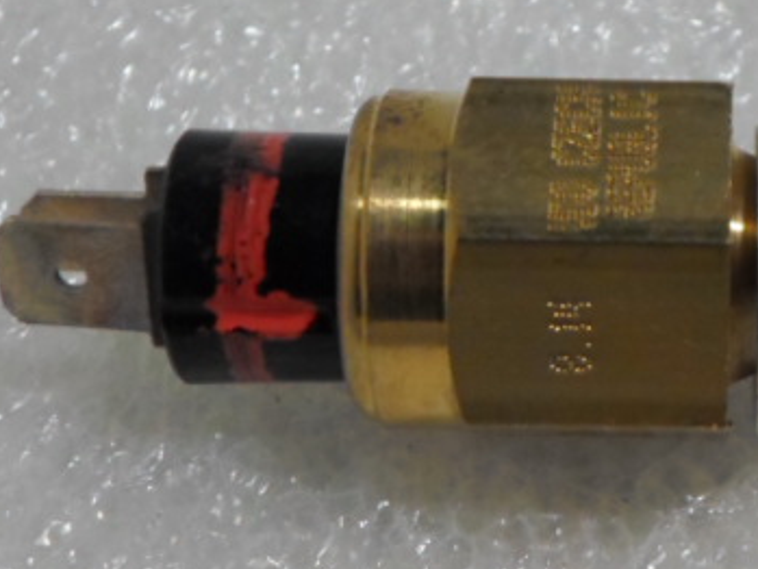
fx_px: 1928
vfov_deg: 16.8
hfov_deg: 21.3
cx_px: 788
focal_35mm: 88
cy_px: 302
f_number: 2.7
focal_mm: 5.5
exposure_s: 1/30
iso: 200
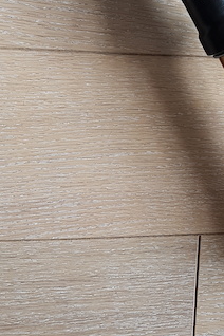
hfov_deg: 19.0
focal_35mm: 68
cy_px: 14
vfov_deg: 28.2
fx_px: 635
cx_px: 266
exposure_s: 1/50
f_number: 1.7
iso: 50
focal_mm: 4.2
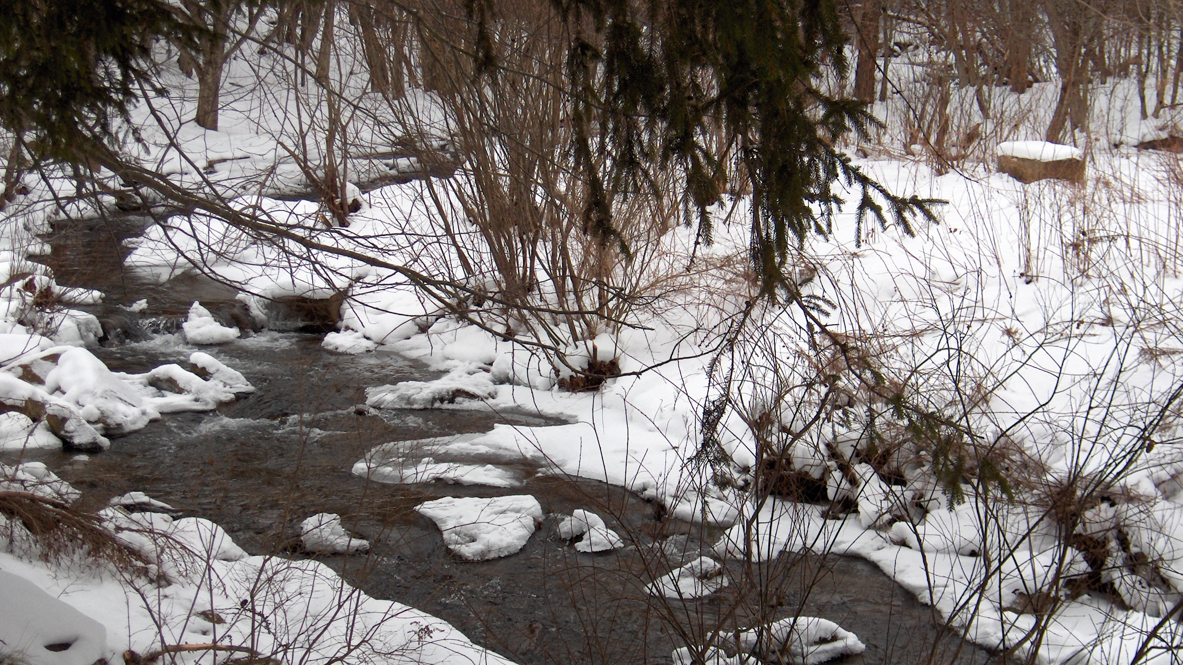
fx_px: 2415
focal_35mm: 77
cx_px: 590
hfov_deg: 27.5
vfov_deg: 15.7
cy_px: 362
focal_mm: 14.3
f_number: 3.5
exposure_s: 1/189
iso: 100
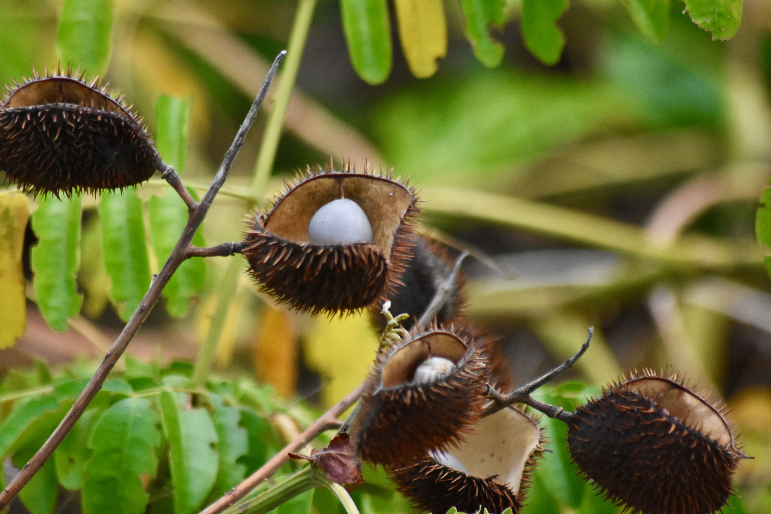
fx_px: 9637
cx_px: 386
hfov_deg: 4.6
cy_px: 257
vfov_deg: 3.1
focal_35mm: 450
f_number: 7.1
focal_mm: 300
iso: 2500
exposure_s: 1/3200
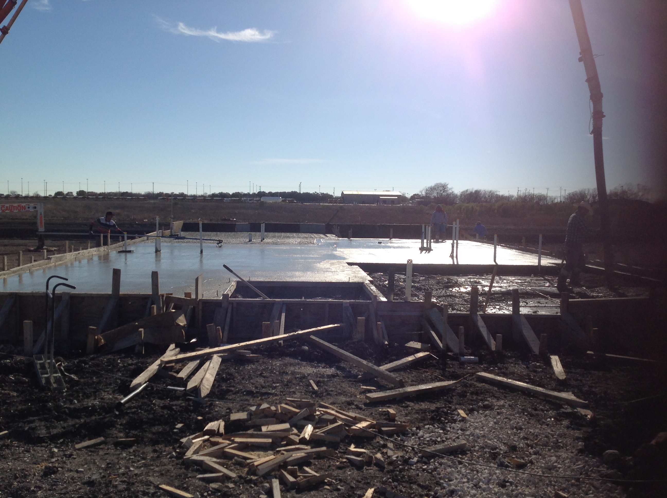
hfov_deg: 52.7
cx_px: 334
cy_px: 249
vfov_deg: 40.6
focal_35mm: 35
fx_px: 673
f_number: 2.4
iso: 50
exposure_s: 1/3788
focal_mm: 4.28
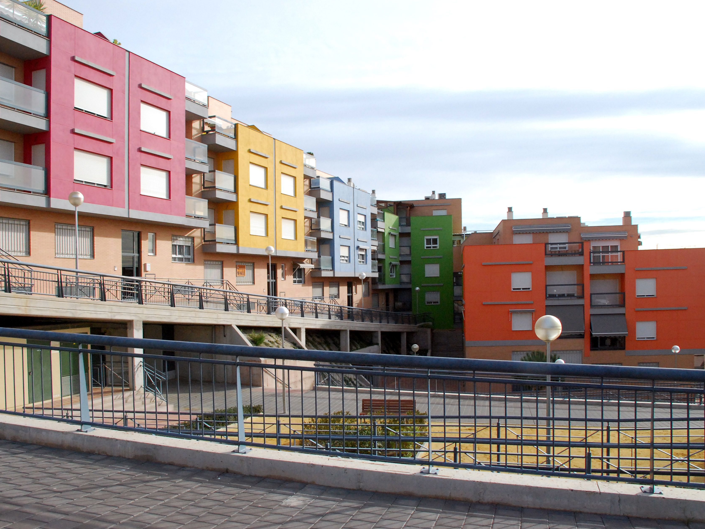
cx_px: 341
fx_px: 611
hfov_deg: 60.0
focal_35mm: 30
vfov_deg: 46.8
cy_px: 259
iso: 1000
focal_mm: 18
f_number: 11
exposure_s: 1/640
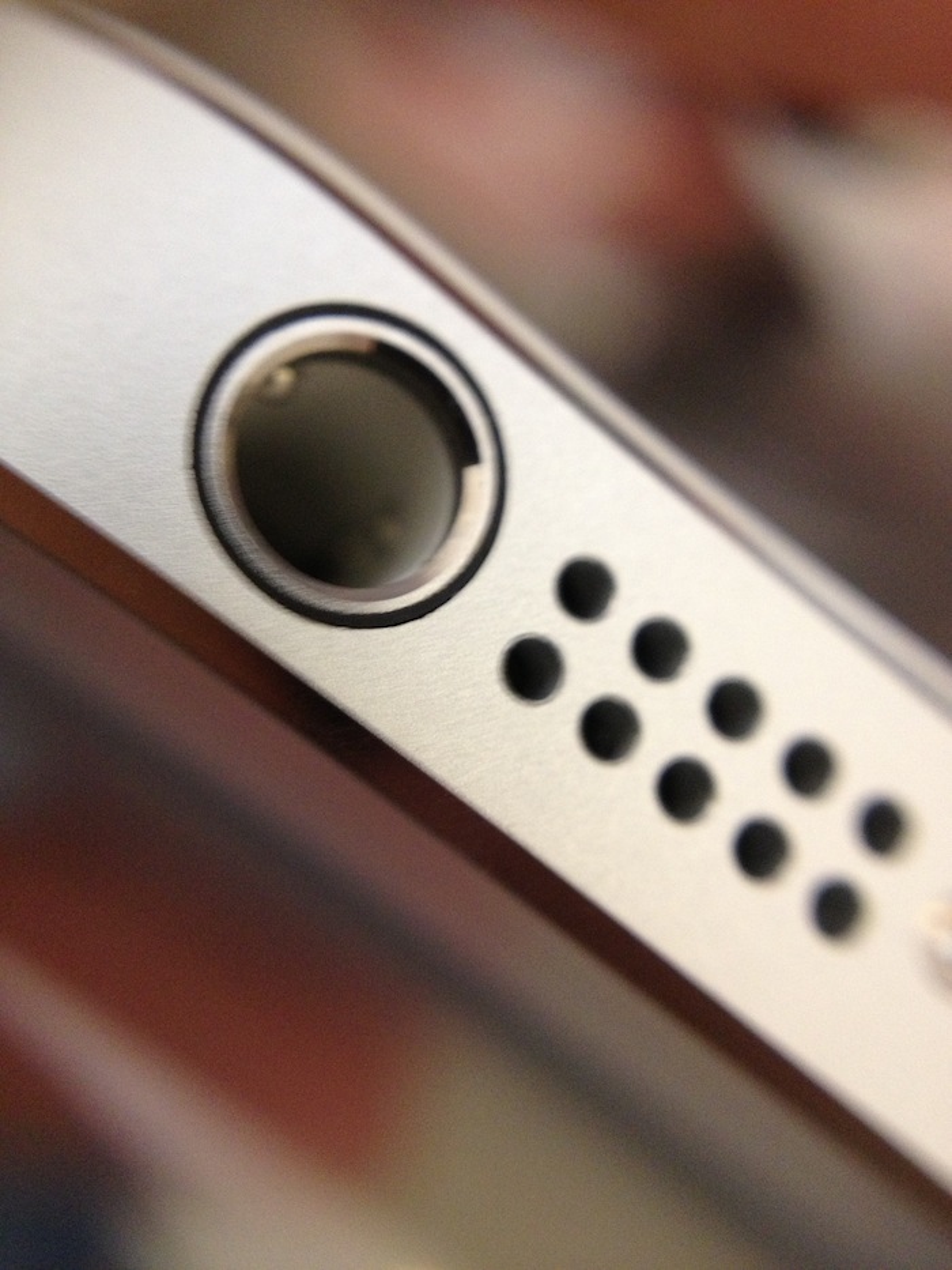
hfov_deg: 40.7
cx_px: 476
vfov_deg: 52.6
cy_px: 635
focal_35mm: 35
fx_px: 1283
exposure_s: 1/20
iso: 250
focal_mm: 4.28
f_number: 2.4
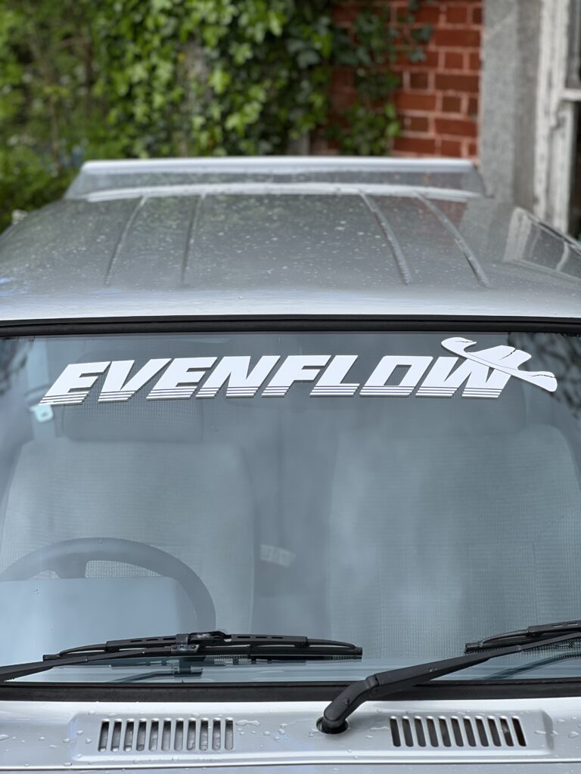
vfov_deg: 25.3
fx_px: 1723
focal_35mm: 77
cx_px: 290
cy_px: 387
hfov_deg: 19.1
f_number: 2.8
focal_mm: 9
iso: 25
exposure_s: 1/213
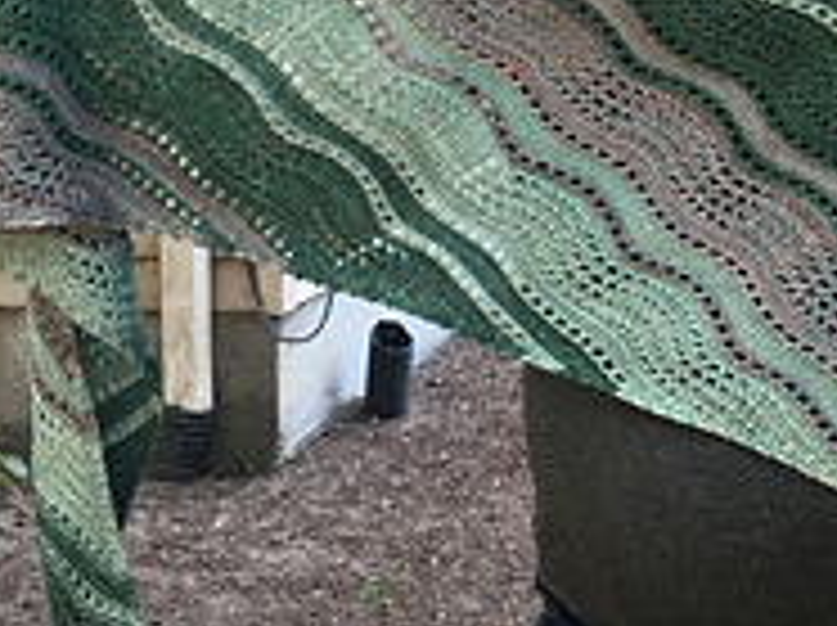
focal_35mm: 78
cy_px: 34
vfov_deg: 18.5
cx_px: 742
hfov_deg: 24.4
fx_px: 1884
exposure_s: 1/40
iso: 25
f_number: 2.2
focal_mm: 4.15
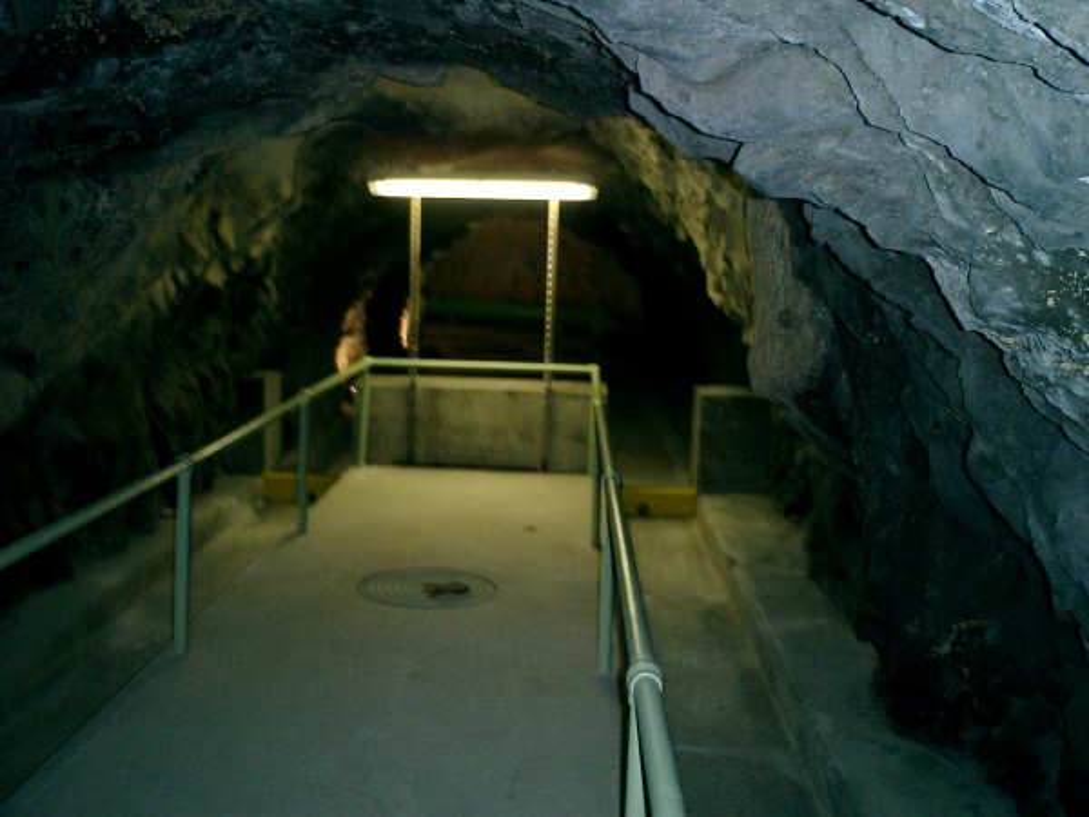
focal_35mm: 36
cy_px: 408
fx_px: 1133
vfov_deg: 39.7
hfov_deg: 51.4
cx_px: 544
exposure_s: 1/30
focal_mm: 7.5
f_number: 3.2
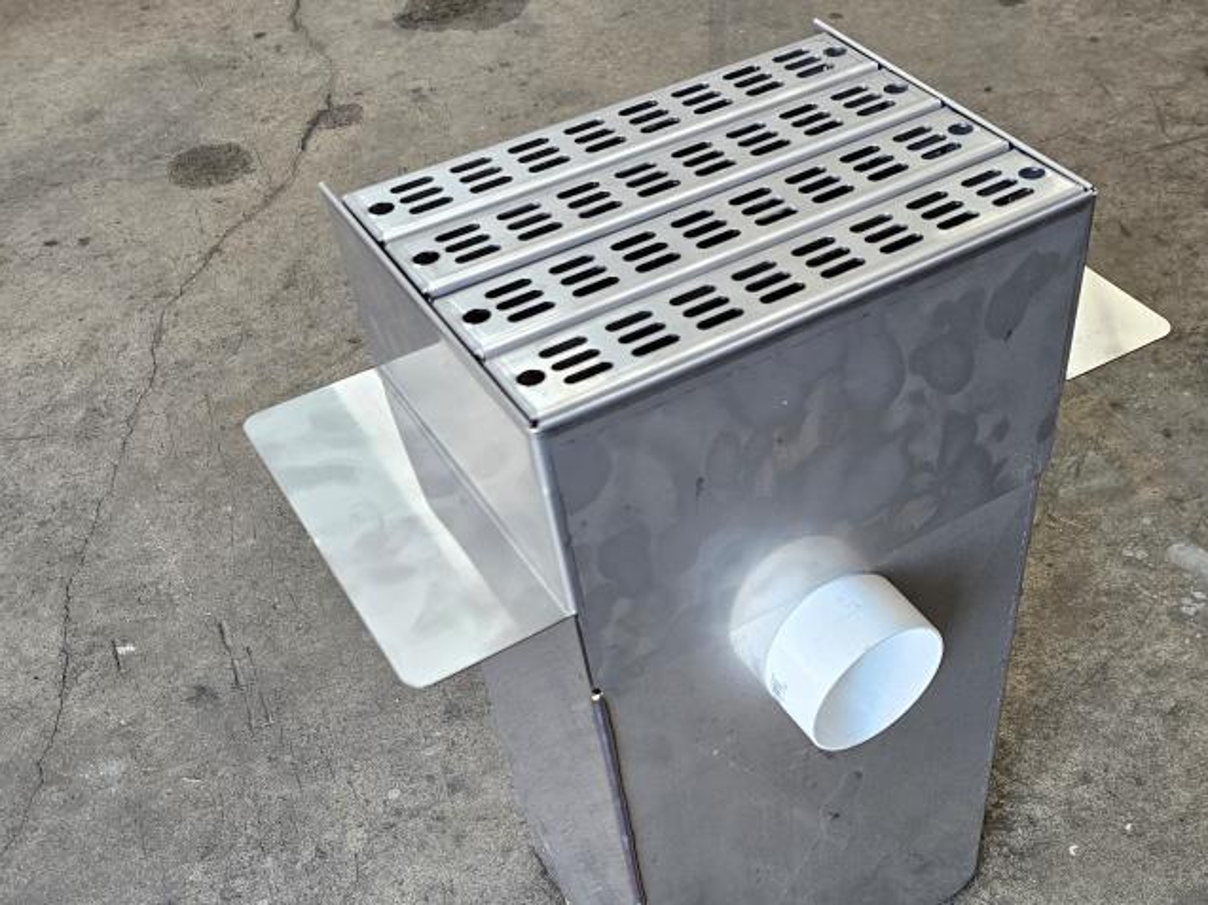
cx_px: 741
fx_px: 1290
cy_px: 698
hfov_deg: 49.8
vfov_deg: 37.5
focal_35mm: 37
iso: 200
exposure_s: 1/100
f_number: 1.7
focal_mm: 6.3
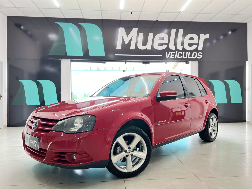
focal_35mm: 26
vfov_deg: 53.1
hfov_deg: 67.3
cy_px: 94
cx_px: 126
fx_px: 189
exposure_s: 1/120
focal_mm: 5.7
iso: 125
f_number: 1.5
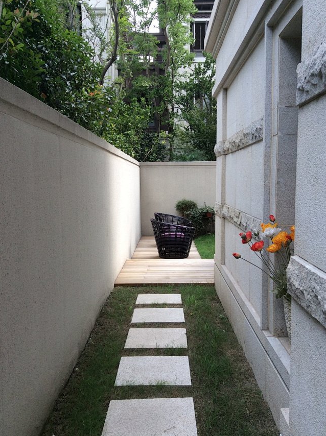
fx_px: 415
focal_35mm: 33
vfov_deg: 55.4
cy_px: 221
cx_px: 167
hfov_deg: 42.8
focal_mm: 3.3
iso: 32
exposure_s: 1/196
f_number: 2.4
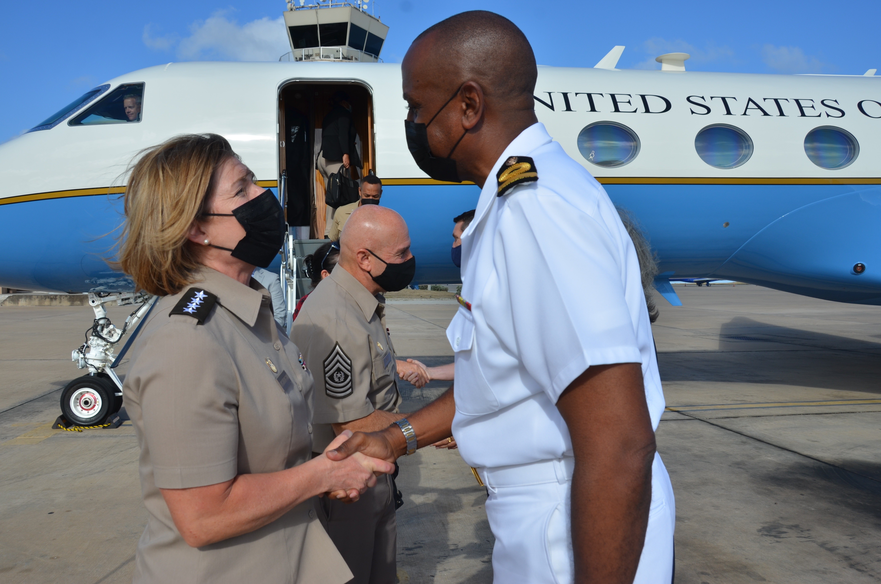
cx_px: 440
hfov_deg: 62.0
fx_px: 733
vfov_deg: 43.4
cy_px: 292
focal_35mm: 30
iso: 100
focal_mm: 20
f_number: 9
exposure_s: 1/320
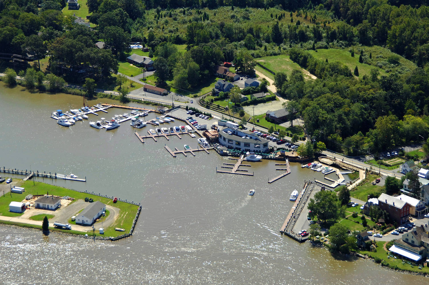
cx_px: 214
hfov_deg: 20.9
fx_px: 1160
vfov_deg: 14.0
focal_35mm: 98
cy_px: 142
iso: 400
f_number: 6.7
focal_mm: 65
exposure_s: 1/1000
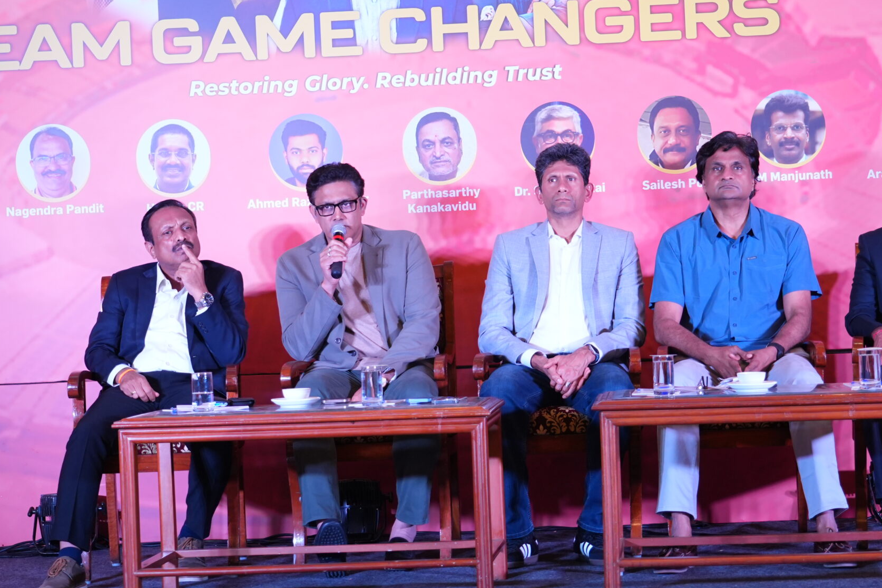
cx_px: 532
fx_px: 2278
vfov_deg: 14.7
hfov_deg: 21.9
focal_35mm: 93
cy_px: 299
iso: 1250
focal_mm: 51
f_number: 4
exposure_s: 1/125
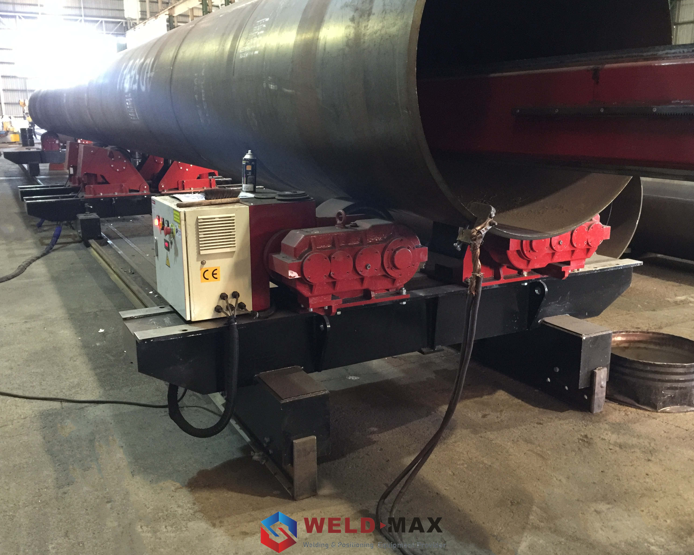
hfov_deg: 57.2
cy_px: 277
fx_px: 637
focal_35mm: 31
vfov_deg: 47.1
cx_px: 336
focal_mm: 4.15
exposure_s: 1/8
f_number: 2.2
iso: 200
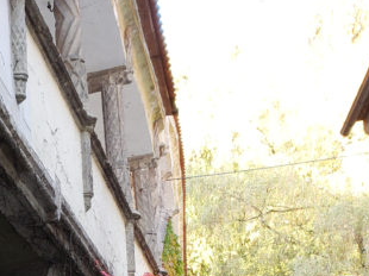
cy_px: 425
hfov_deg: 19.9
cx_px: -171
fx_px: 916
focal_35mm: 86
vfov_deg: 15.7
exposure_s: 1/50
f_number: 2.4
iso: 100
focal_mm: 4.3
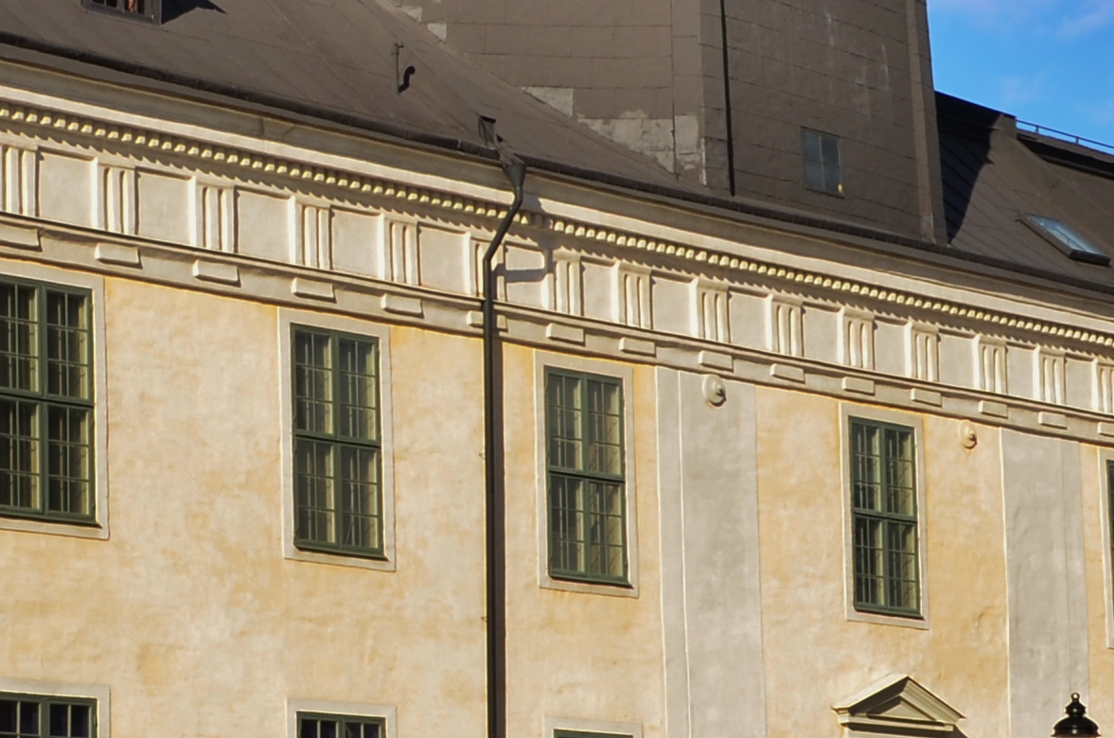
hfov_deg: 18.0
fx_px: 3490
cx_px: 279
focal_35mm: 113
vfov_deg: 12.1
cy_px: 477
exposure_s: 1/125
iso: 100
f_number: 10
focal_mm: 18
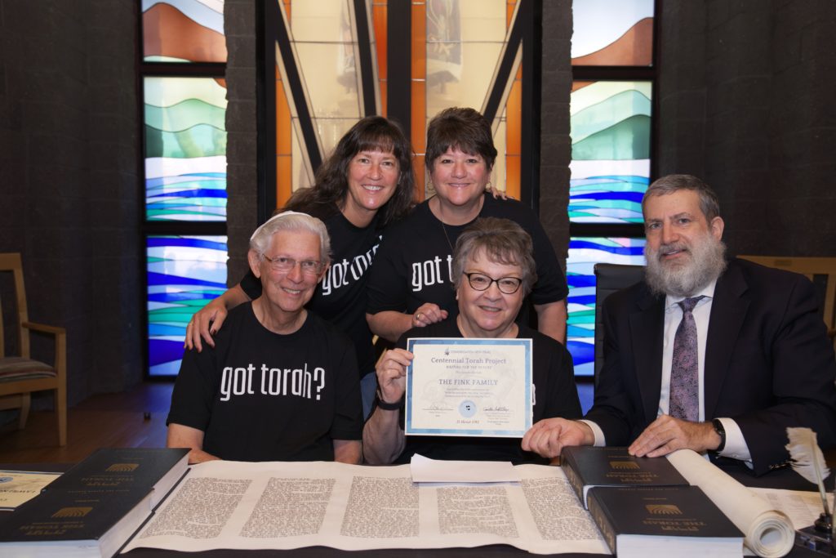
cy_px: 279
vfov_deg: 35.1
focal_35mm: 38
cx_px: 418
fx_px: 883
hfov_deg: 50.7
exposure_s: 1/60
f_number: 5
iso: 200
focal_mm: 38
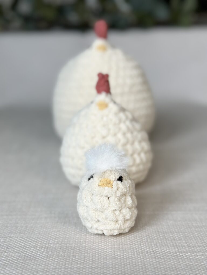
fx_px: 383
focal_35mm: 48
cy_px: 138
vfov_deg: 39.7
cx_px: 104
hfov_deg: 30.3
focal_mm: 6.86
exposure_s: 1/387
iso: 80
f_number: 1.78
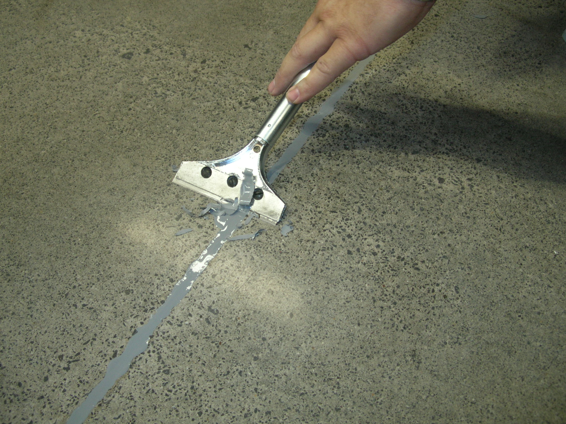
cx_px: 283
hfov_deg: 51.4
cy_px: 212
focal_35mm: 36
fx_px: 588
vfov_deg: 39.6
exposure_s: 1/30.6
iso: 90
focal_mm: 6
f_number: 2.7
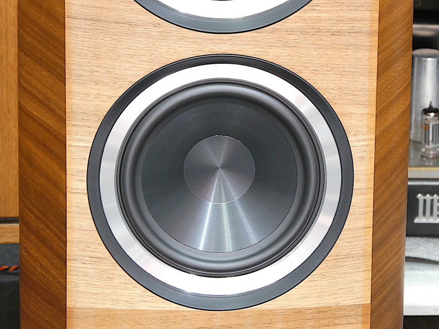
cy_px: 164
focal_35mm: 200
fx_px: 2536
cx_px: 220
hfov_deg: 9.9
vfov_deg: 7.4
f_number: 8
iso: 400
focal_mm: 35.8
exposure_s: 1/2
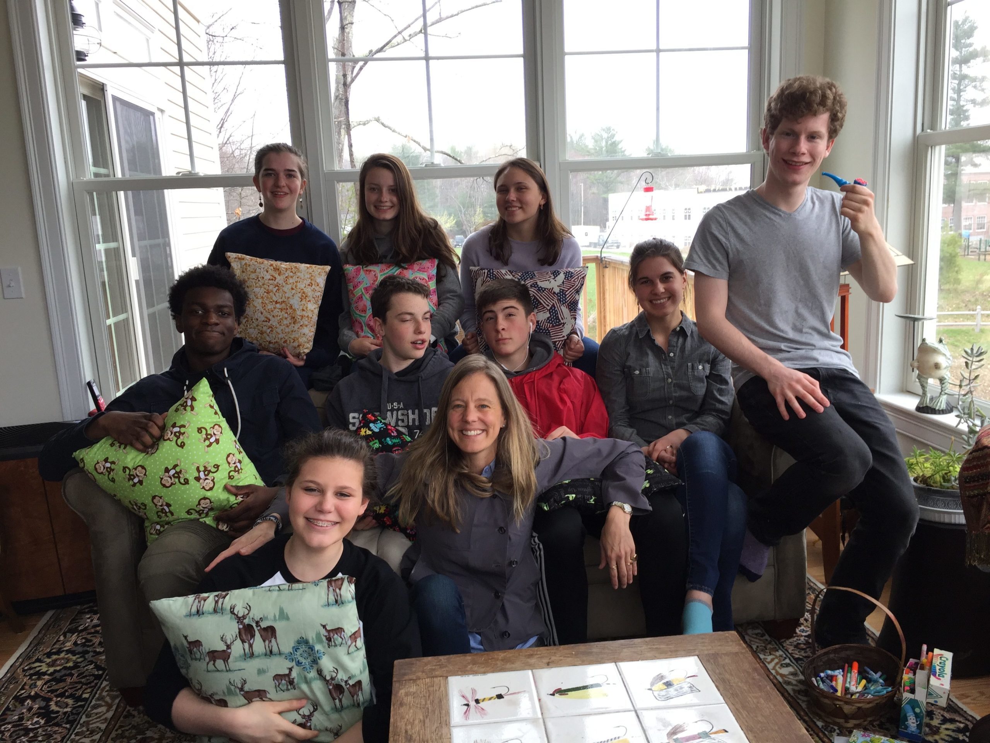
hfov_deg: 61.7
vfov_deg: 48.2
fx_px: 829
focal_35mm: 29
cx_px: 495
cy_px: 372
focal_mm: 4.15
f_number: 2.2
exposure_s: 1/120
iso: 40
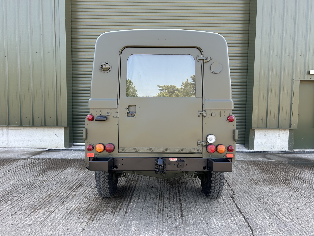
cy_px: 118
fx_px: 236
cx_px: 157
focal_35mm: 26
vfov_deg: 53.1
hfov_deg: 67.3
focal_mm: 5.7
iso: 50
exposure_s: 1/340
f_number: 1.5
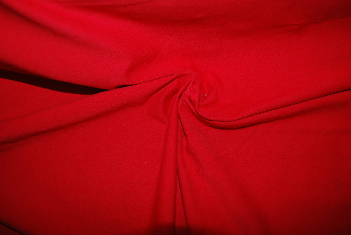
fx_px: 293
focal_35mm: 30
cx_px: 176
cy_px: 118
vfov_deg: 43.7
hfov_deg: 61.9
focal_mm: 20
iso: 200
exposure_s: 1/60
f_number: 3.8
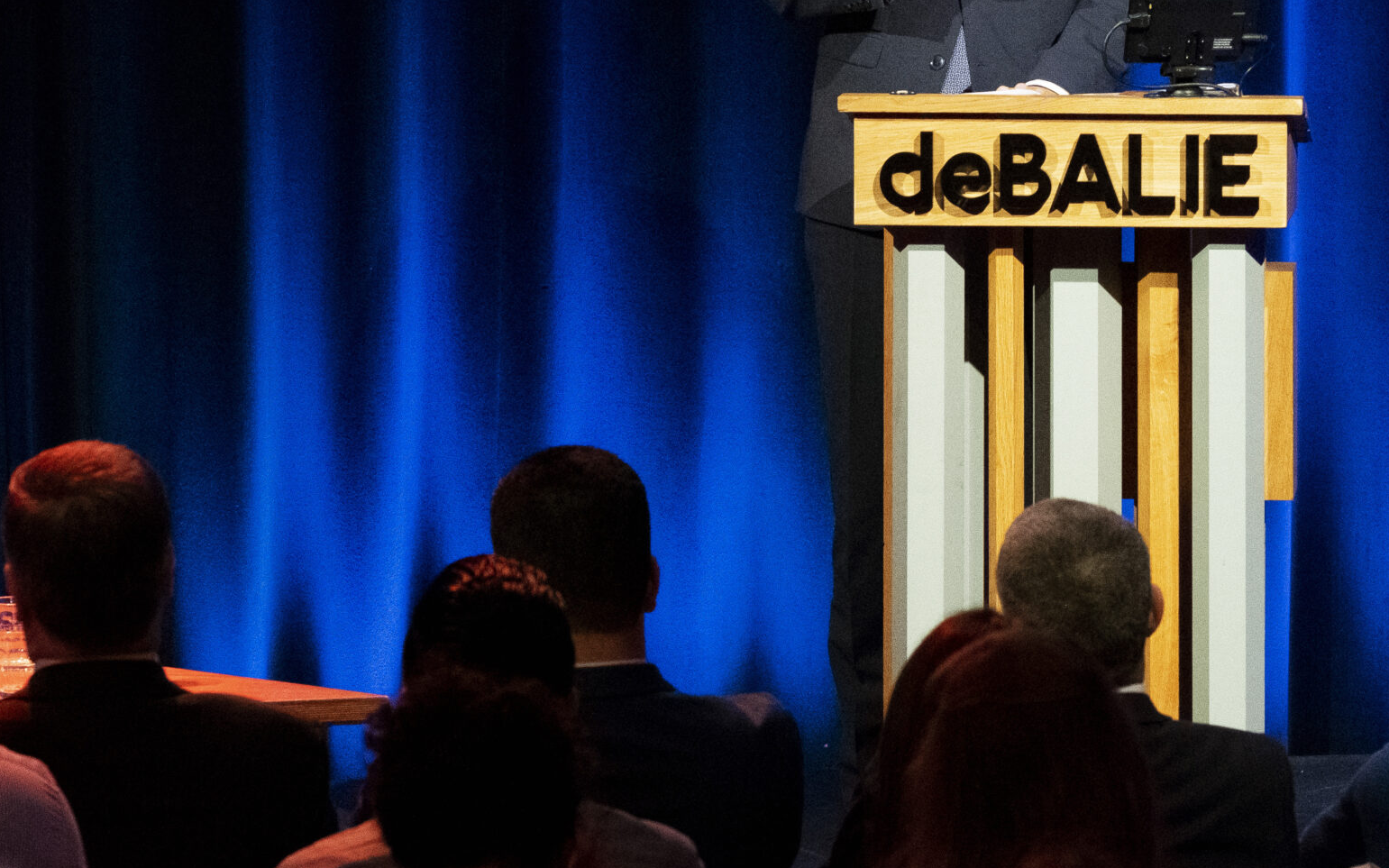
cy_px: 206
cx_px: 831
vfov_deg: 5.2
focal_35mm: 254
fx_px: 9615
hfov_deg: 8.3
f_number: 5
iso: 8000
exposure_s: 1/250
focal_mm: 99.8
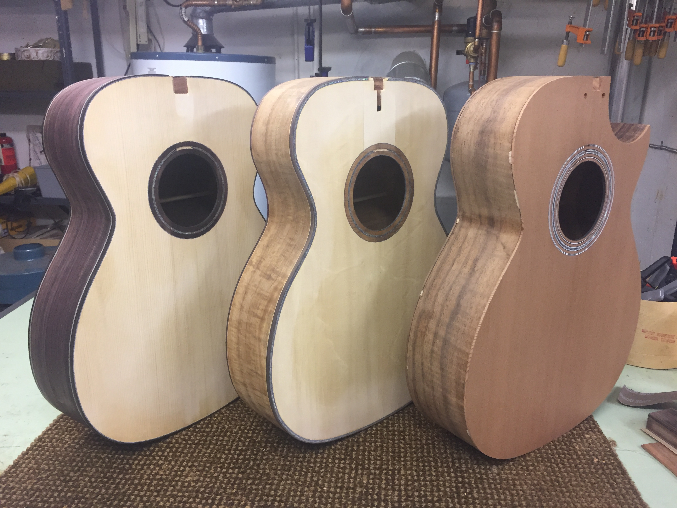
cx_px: 338
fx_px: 567
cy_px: 254
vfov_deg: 48.2
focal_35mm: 29
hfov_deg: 61.7
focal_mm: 4.15
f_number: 2.2
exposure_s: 1/30
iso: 100
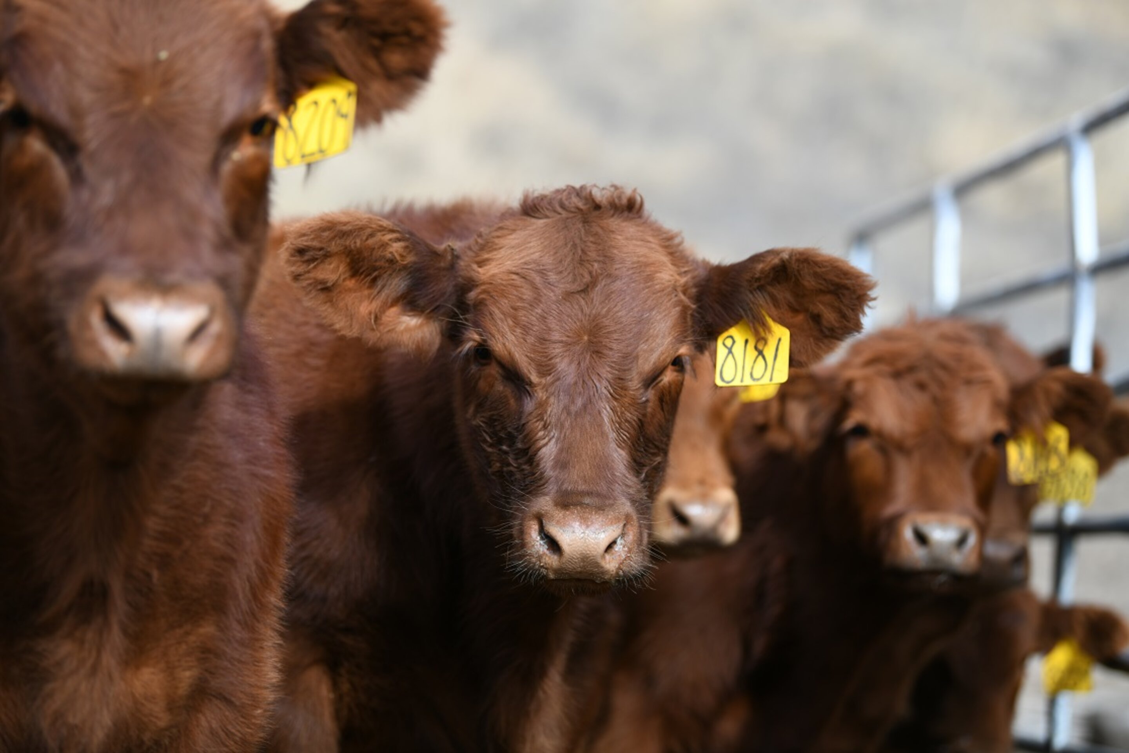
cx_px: 564
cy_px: 376
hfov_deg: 15.8
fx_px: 4078
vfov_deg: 10.6
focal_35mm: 130
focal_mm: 130
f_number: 2.8
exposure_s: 1/640
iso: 100
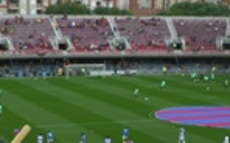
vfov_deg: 12.6
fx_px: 620
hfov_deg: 21.0
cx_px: 104
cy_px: 205
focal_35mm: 99
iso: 100
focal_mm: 4.1
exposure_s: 1/250
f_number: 3.5
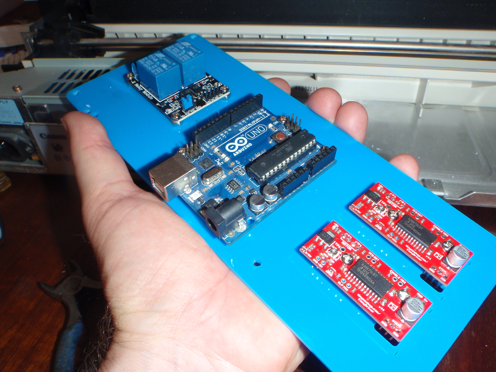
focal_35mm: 28
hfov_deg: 63.4
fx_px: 401
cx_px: 248
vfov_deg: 49.7
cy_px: 186
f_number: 5
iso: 100
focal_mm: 5
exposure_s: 1/30
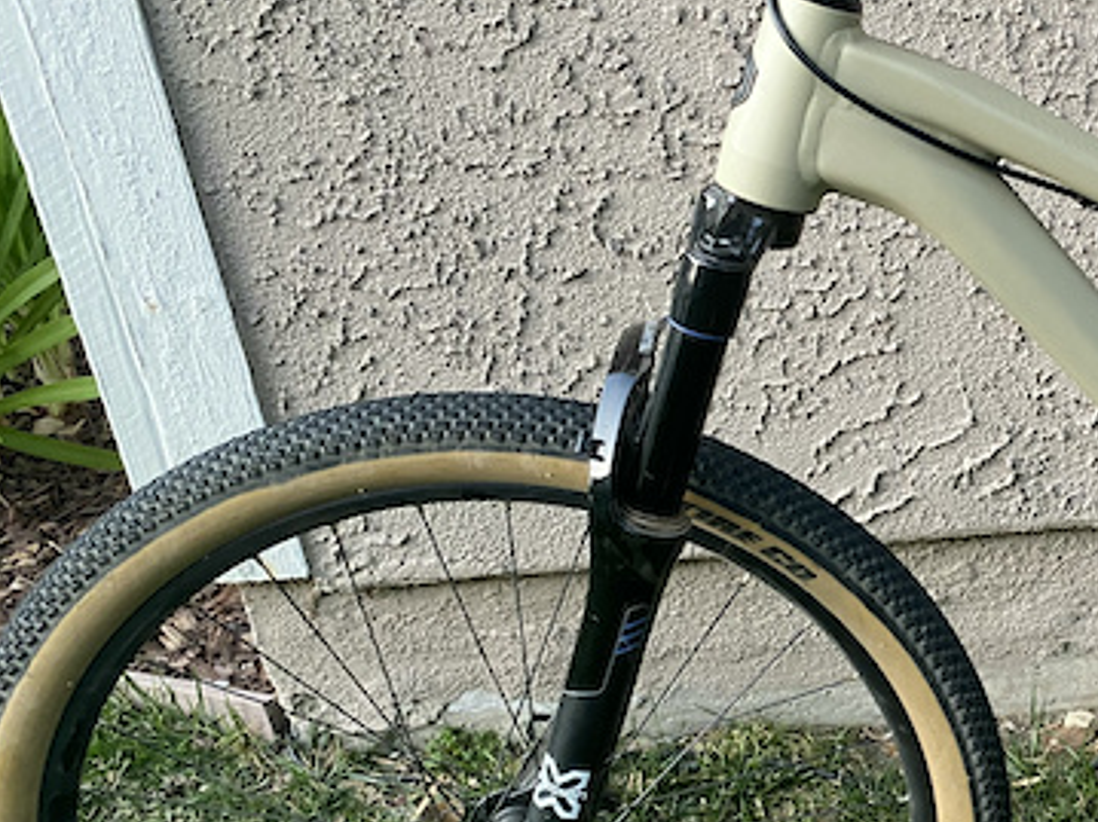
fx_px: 1839
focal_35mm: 58
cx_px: 1184
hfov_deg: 30.1
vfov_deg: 25.2
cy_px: 483
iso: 125
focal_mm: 4.25
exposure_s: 1/60
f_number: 1.8
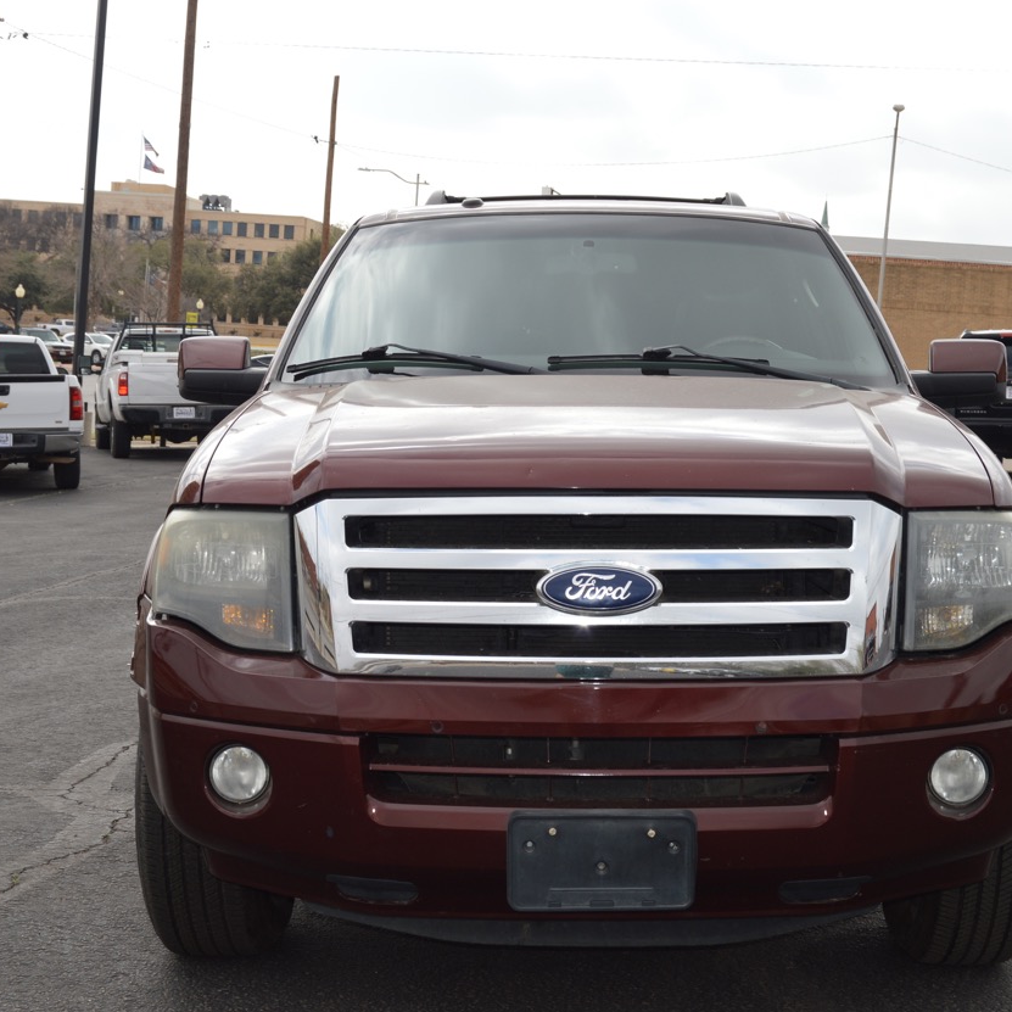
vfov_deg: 33.4
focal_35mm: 51
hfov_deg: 33.4
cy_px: 505
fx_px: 1687
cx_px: 535
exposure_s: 1/200
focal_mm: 26
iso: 100
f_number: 9
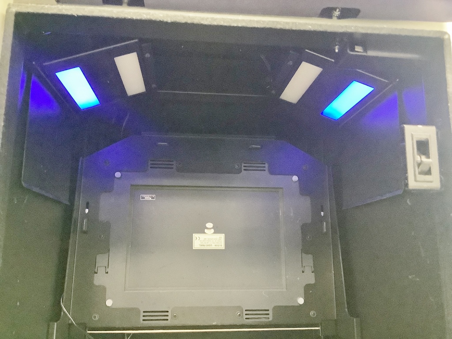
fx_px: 405
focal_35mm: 31
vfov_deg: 45.4
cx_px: 226
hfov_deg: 58.4
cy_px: 170
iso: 640
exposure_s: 1/17
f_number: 2.4
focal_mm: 3.3
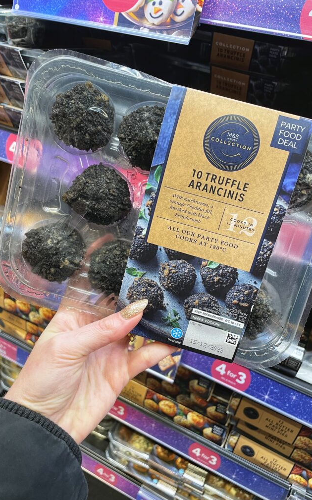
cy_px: 251
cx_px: 164
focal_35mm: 28
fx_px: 381
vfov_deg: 66.5
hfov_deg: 44.5
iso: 80
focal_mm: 4.2
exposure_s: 1/50
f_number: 1.6
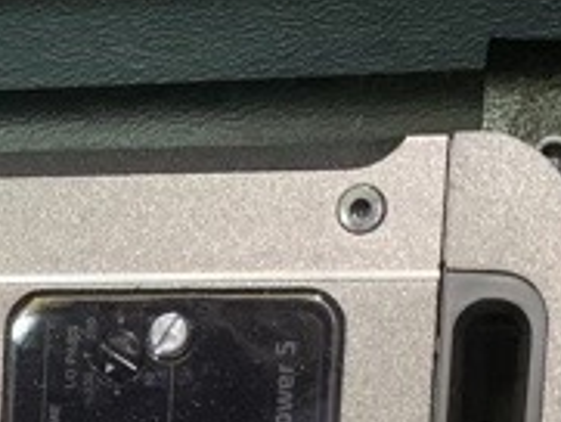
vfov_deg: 11.8
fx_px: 1865
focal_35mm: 115
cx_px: -56
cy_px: 782
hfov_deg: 16.6
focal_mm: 4.25
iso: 800
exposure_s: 1/30
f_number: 1.8
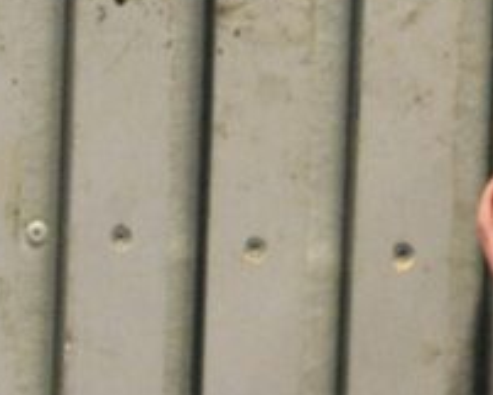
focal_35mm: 628
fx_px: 9168
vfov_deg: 2.5
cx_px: 672
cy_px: 903
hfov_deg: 3.1
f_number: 2.8
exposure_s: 1/320
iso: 3200
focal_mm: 70
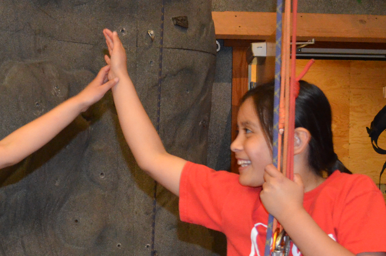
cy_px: 177
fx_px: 781
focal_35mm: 73
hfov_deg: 27.0
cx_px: 55
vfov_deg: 18.5
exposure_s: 1/60
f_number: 4
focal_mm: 22
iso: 3200
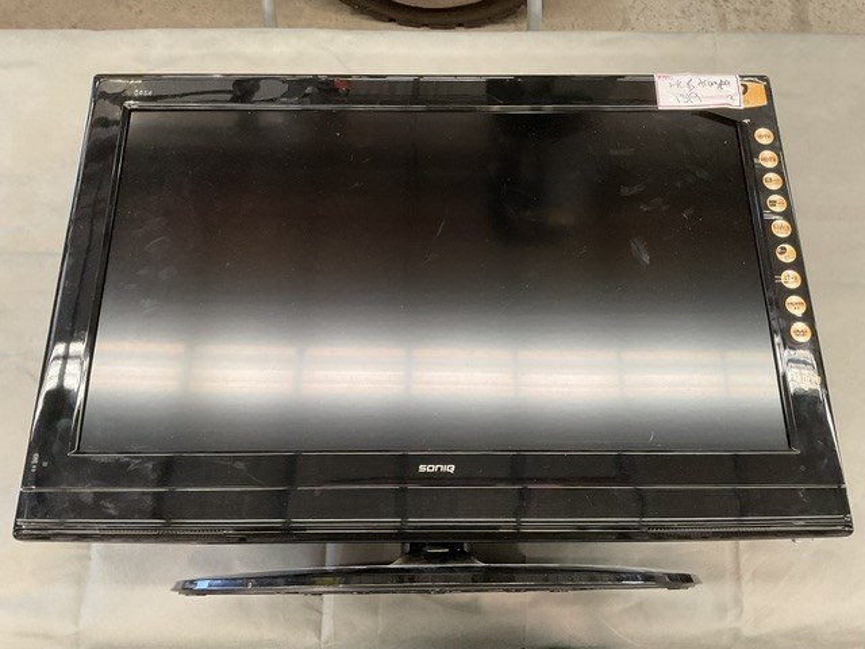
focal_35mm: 29
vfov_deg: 48.2
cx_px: 432
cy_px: 324
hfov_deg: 61.7
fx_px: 725
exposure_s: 1/60
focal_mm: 3
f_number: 1.8
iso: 125
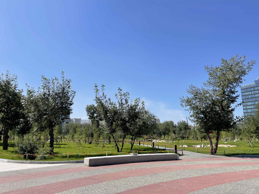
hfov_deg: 69.4
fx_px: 187
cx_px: 130
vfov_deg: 54.9
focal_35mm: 25
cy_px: 97
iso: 32
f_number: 1.6
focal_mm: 5.1
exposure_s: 1/3559
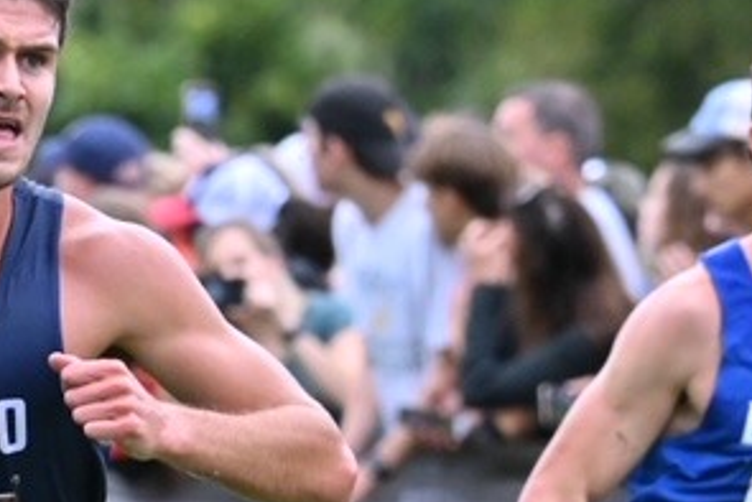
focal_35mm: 695
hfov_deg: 3.0
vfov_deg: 2.0
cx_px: -148
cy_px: 701
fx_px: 14524
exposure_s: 1/2000
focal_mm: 160
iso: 2800
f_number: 4.8
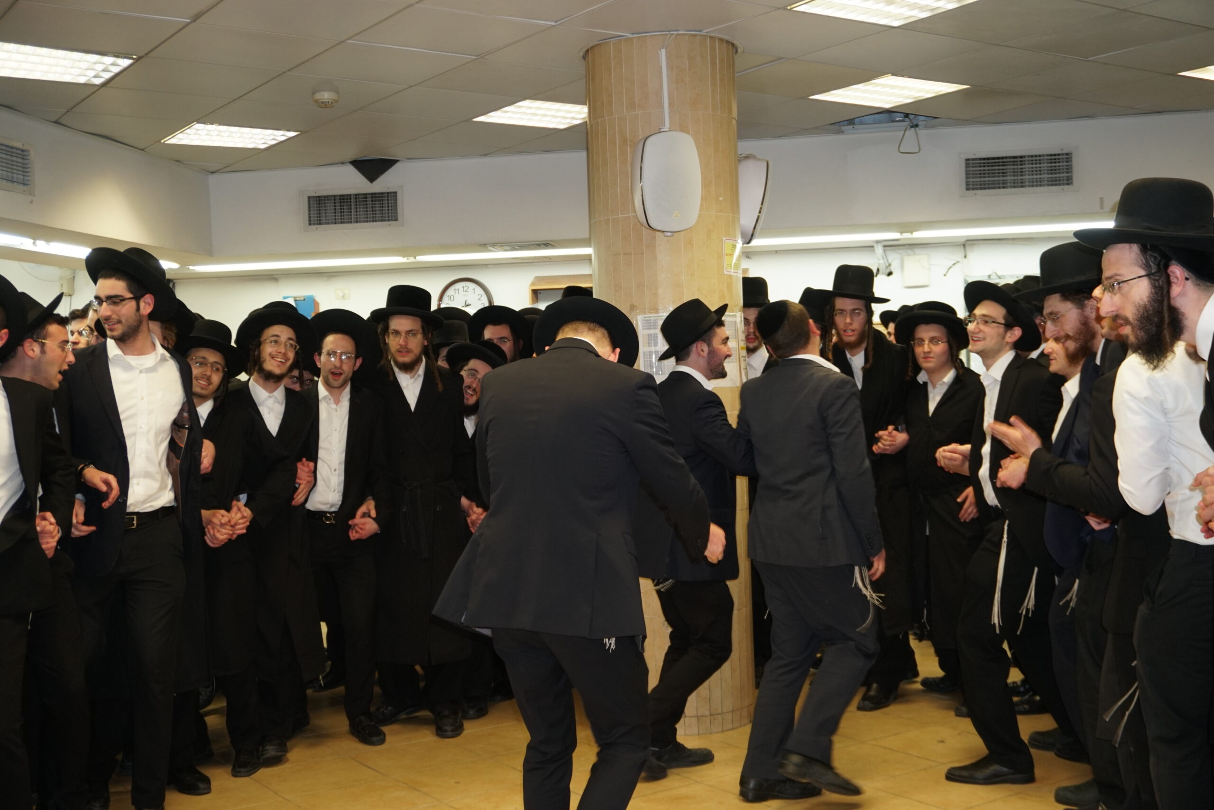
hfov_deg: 47.9
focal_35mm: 40
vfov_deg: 33.0
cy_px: 405
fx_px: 1366
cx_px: 607
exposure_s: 1/125
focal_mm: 27
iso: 640
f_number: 4.5
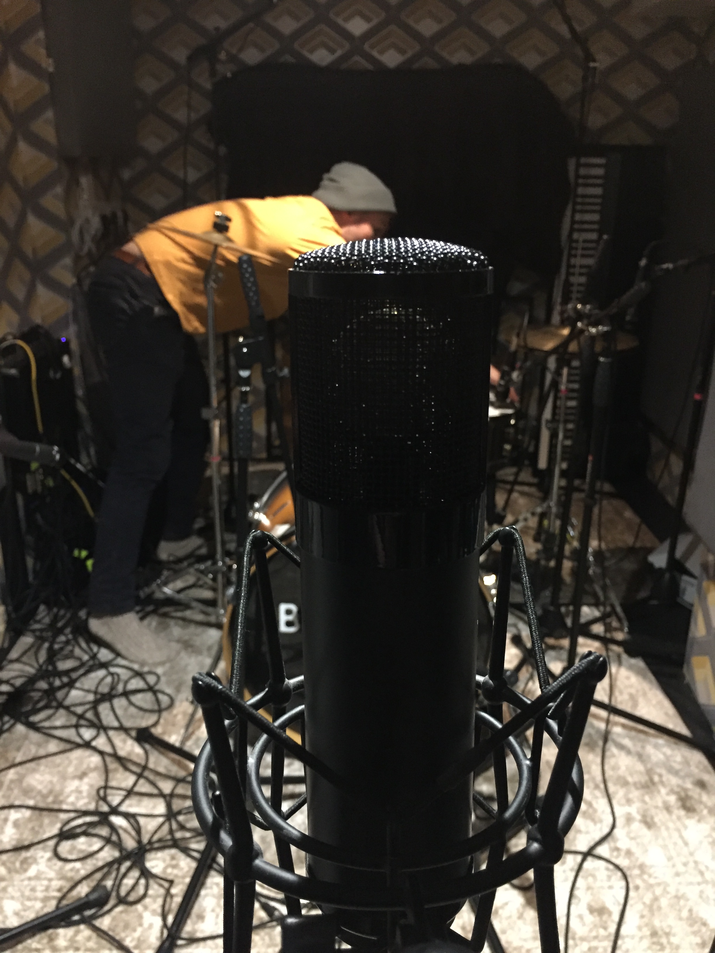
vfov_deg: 61.7
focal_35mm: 29
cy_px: 476
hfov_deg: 48.2
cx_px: 358
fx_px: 799
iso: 320
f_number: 2.2
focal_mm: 4.15
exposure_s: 1/17
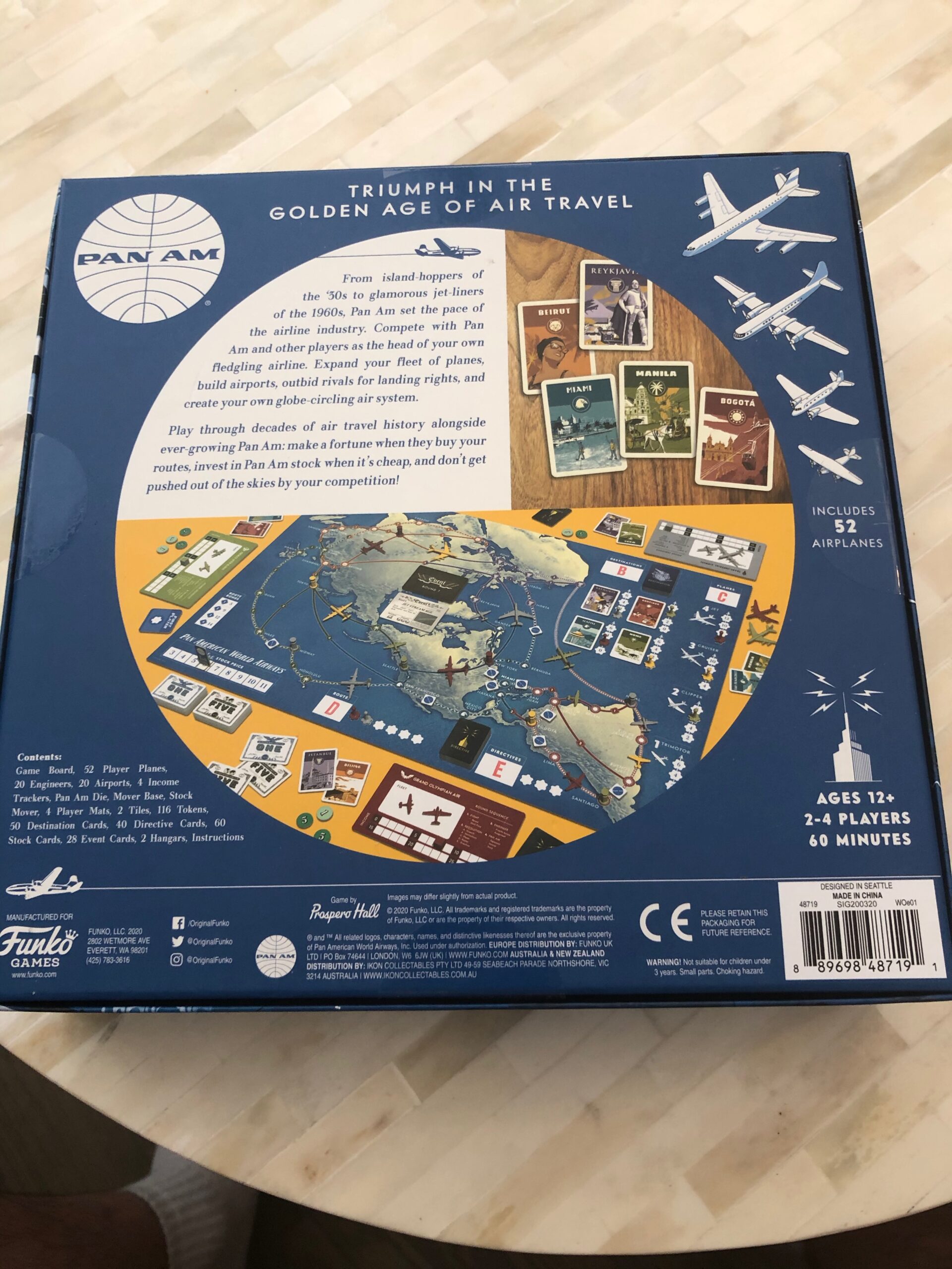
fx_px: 1027
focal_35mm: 28
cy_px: 634
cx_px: 476
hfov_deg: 49.7
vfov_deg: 63.4
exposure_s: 1/20
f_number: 1.8
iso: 40
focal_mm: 4
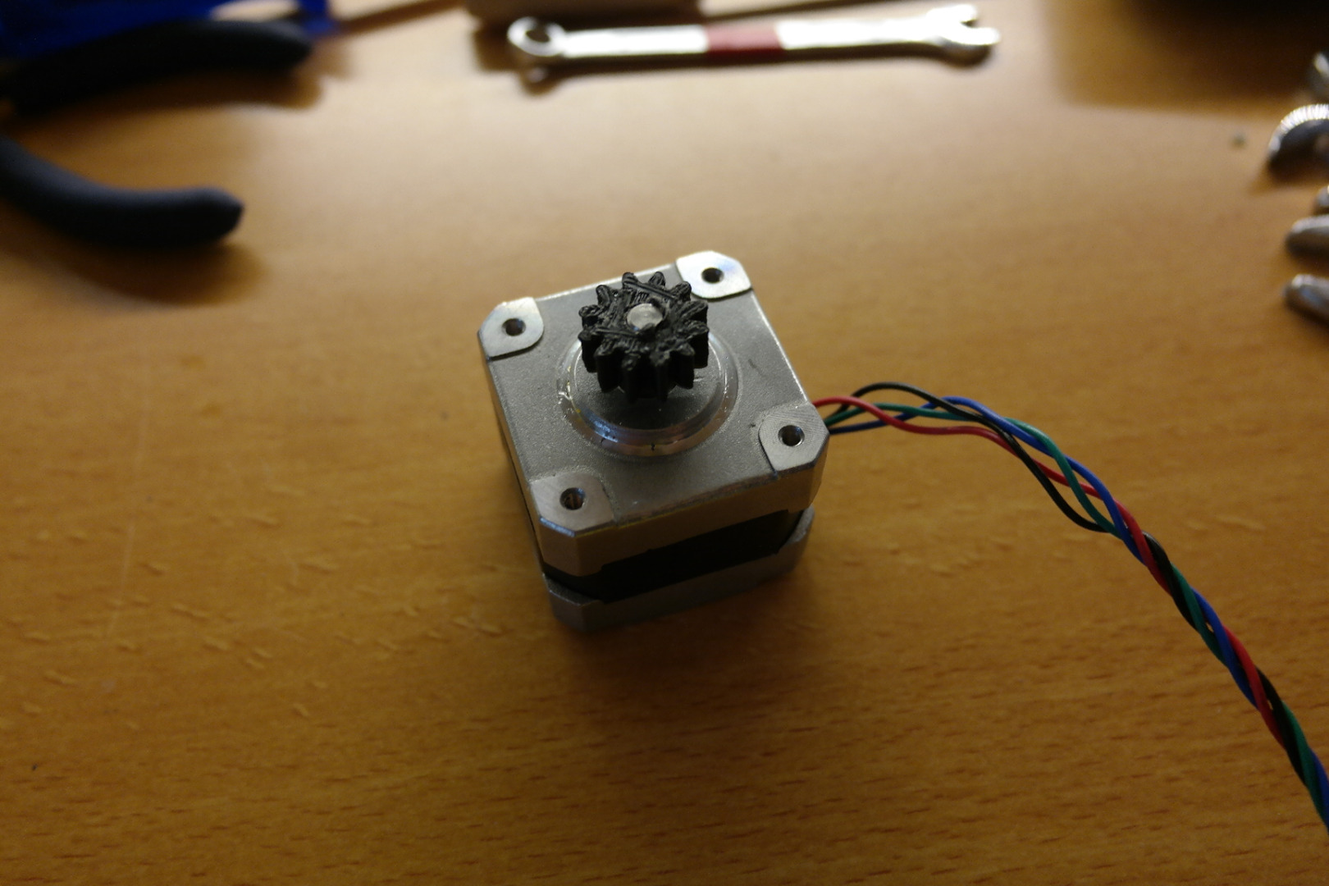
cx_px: 664
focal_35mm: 33
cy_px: 443
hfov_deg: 57.2
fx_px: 1218
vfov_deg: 40.0
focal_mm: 22
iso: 800
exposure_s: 1/40
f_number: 3.5
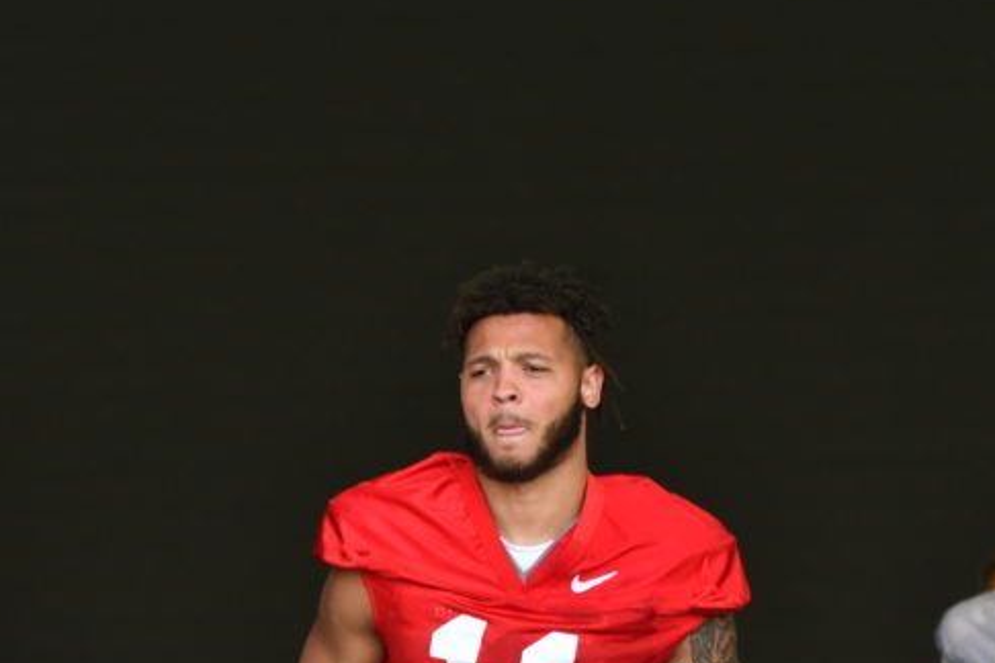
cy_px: 550
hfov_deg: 3.7
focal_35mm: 555
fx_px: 15338
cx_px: 362
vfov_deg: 2.5
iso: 1000
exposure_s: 1/640
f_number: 5.6
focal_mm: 200
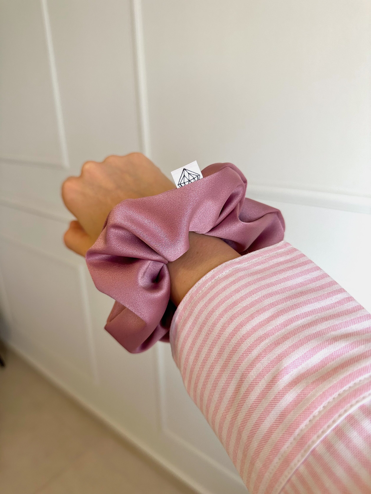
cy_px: 247
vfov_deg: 71.6
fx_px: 343
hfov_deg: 56.8
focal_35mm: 24
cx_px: 186
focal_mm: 6.86
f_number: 1.78
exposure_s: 1/121
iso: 125
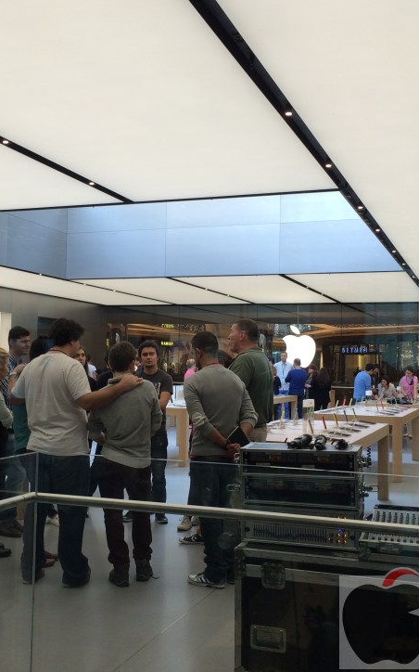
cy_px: 324
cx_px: 160
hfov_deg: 28.5
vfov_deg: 44.4
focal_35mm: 45
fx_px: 823
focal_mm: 4.12
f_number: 2.2
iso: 40
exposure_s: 1/120
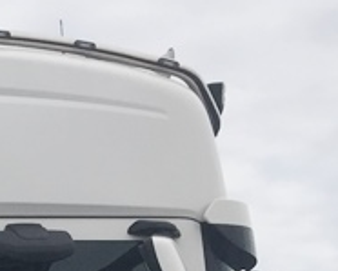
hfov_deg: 10.7
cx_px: -454
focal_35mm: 156
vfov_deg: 9.4
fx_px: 1561
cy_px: 502
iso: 32
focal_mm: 4.15
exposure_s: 1/1163
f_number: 2.2
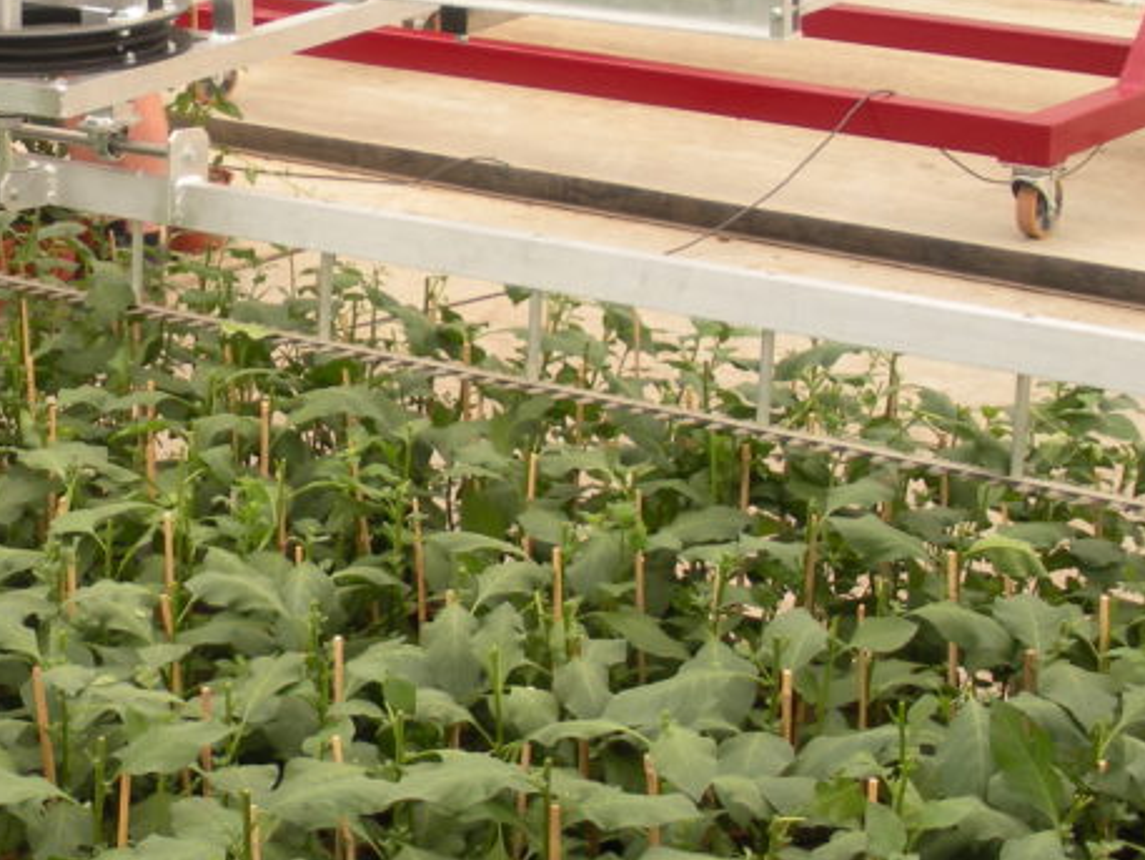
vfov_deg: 17.3
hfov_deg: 22.3
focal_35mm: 85
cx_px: 58
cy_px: 313
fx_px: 2812
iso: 64
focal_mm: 6.3
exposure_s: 1/106
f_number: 3.5
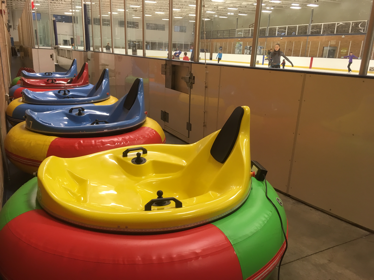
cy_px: 140
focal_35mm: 29
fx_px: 313
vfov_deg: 48.2
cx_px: 187
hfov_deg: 61.7
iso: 64
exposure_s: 1/30
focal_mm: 4.15
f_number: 2.2
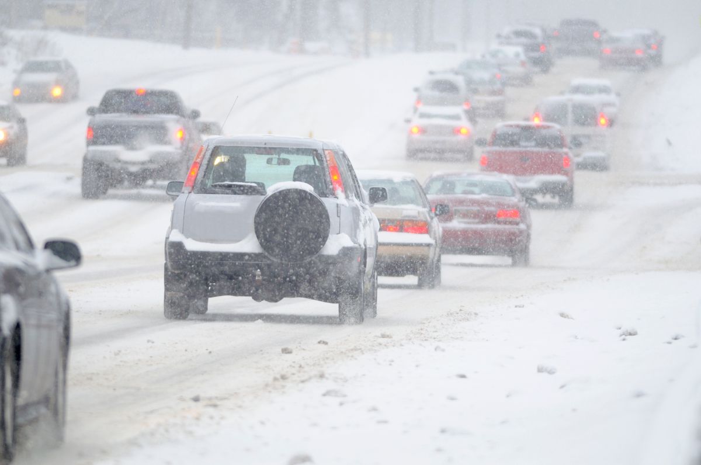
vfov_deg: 3.0
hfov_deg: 4.6
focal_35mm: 450
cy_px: 232
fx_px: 8748
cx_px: 350
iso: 500
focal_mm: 300
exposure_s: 1/250
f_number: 4
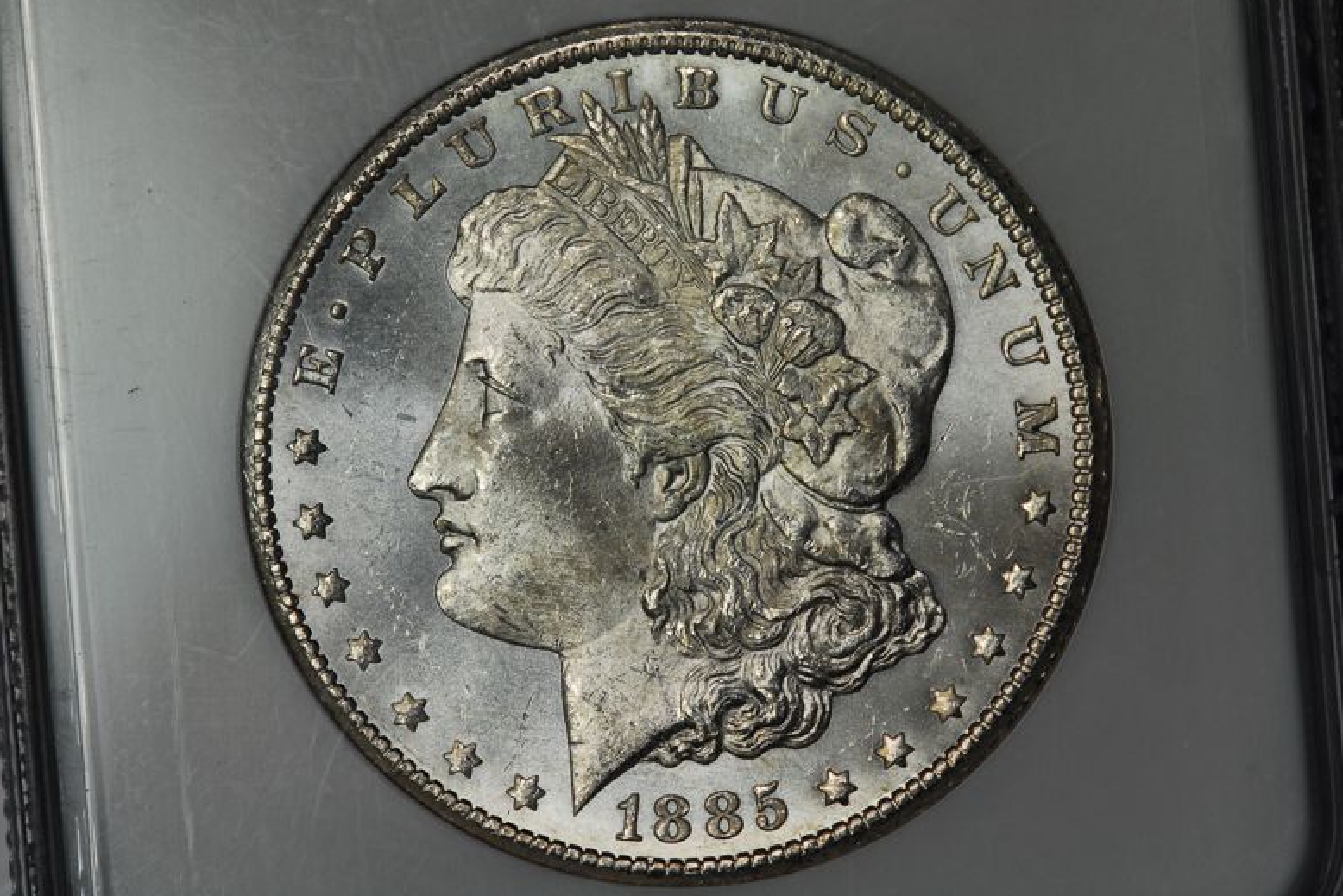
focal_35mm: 278
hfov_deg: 7.4
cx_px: 680
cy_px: 437
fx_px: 10372
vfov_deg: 4.9
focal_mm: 180
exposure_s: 1/350
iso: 400
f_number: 10
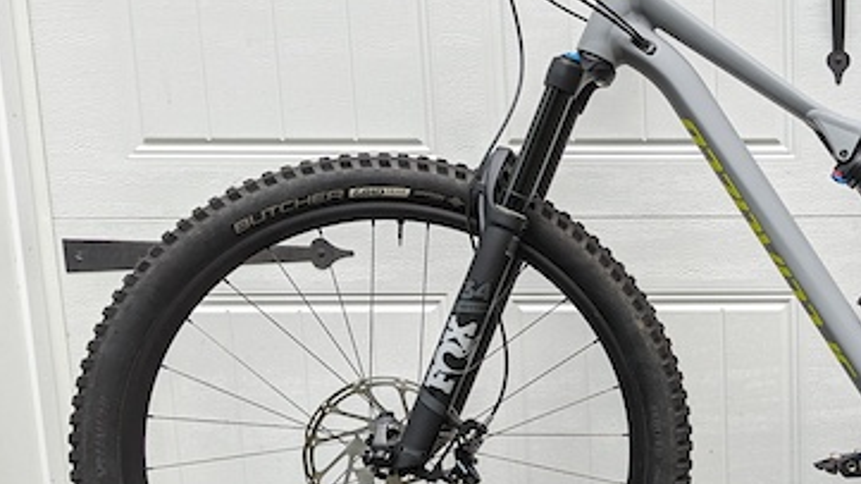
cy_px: 427
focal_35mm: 58
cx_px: 866
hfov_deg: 33.0
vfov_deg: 20.3
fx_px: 1324
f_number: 1.85
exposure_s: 1/220
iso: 59
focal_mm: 6.81
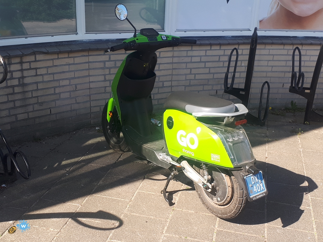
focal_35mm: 27
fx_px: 252
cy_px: 121
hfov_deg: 65.3
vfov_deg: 51.4
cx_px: 162
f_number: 1.9
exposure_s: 1/625
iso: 40
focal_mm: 3.6
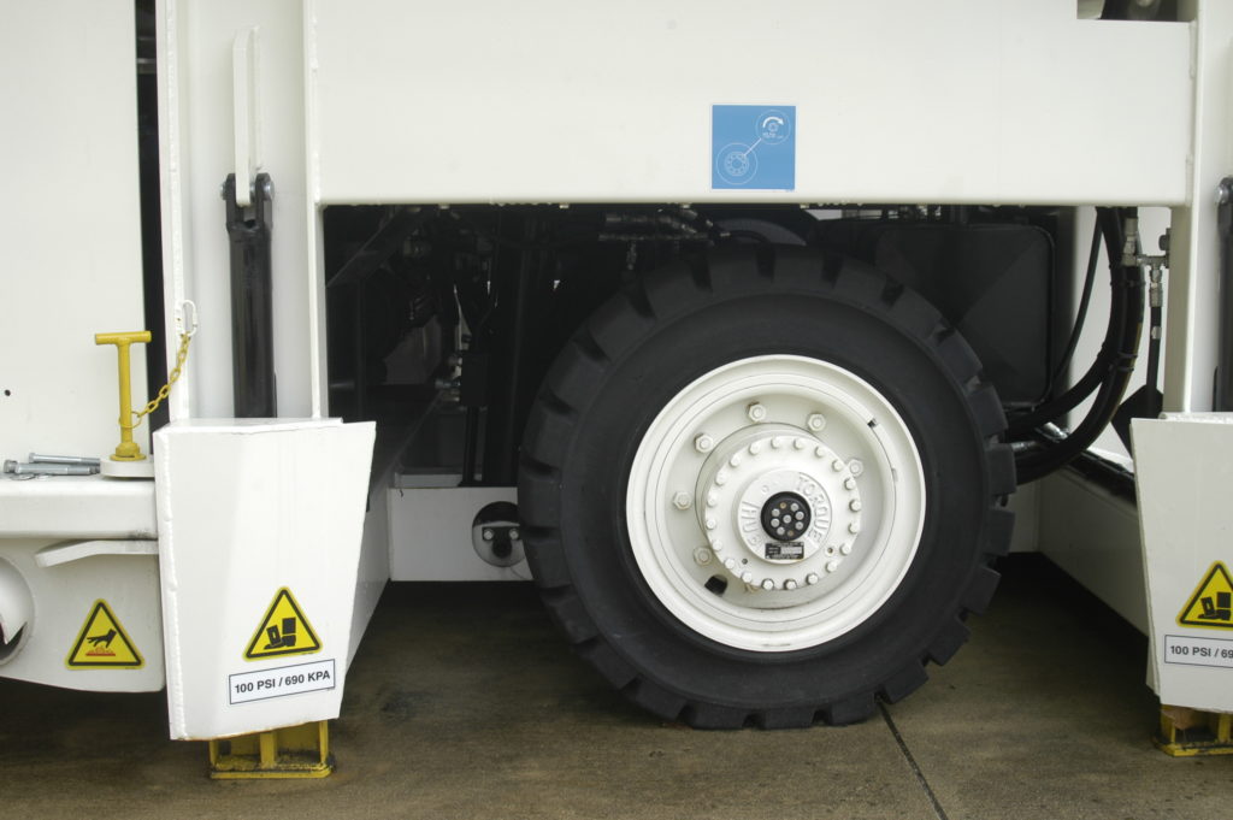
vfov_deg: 31.8
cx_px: 616
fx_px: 1437
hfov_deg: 46.4
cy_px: 410
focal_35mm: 42
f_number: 5.6
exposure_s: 1/100
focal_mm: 28
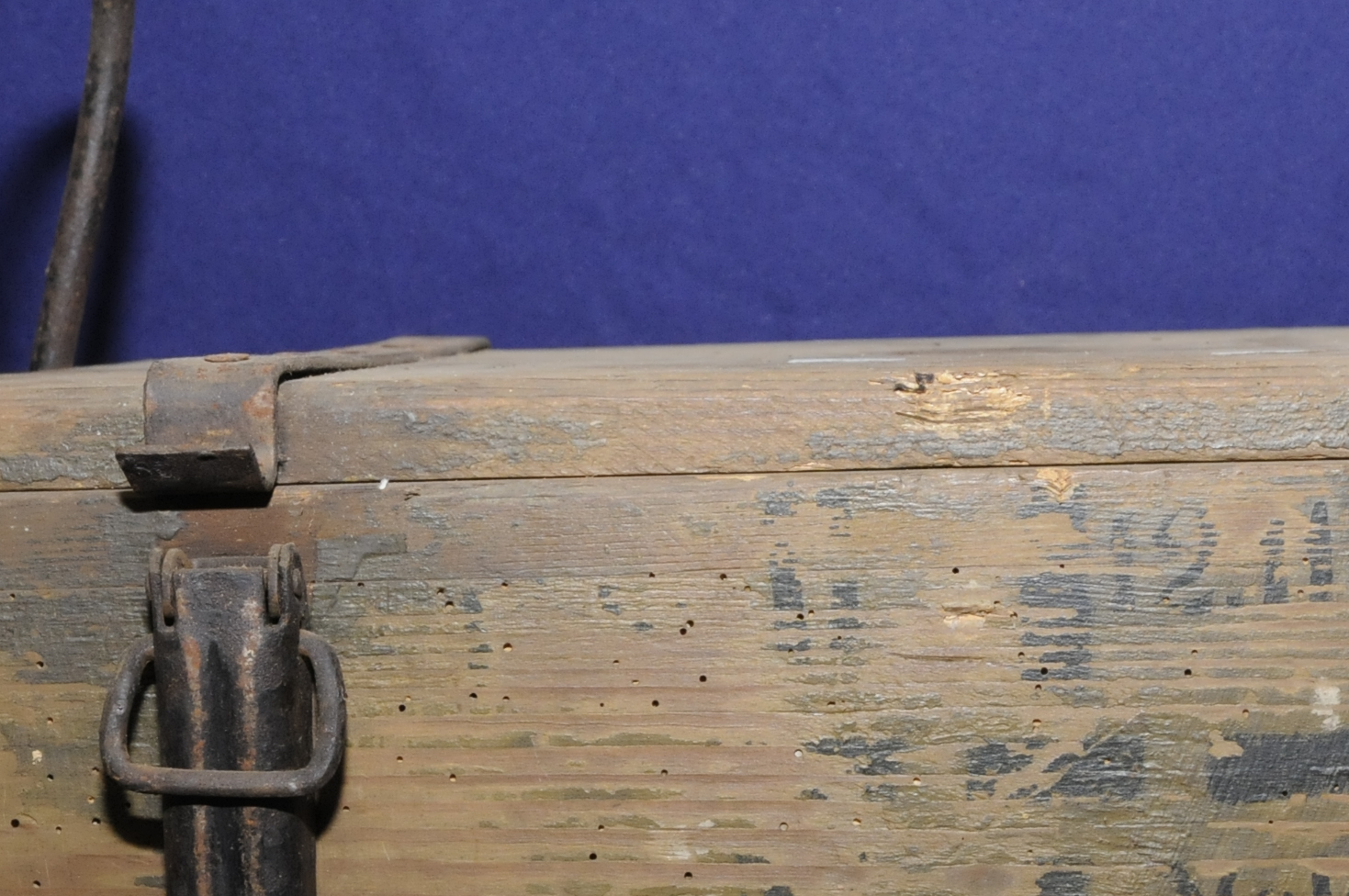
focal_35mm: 82
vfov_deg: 16.6
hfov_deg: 24.5
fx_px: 3073
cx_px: 1029
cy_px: 597
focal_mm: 25
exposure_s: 1/60
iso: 1000
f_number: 7.1
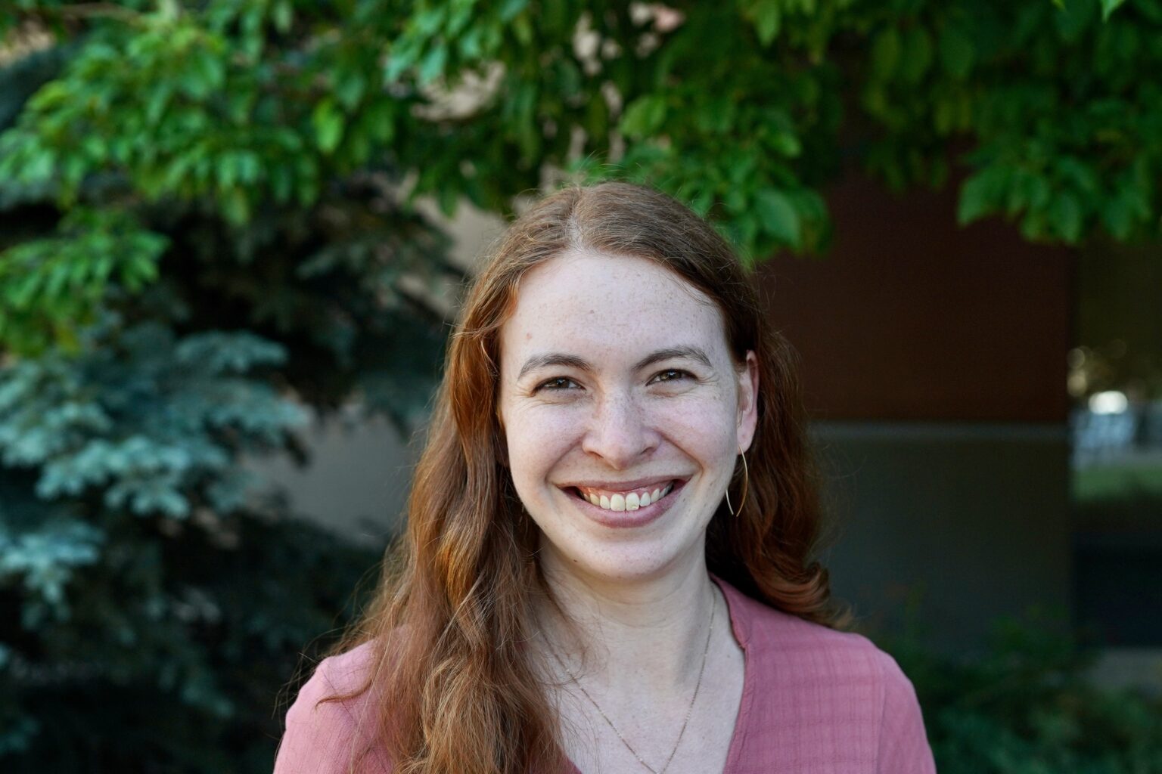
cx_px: 581
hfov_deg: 38.2
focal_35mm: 52
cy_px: 387
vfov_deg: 26.0
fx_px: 1678
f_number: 2.8
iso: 320
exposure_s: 1/1000
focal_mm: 35
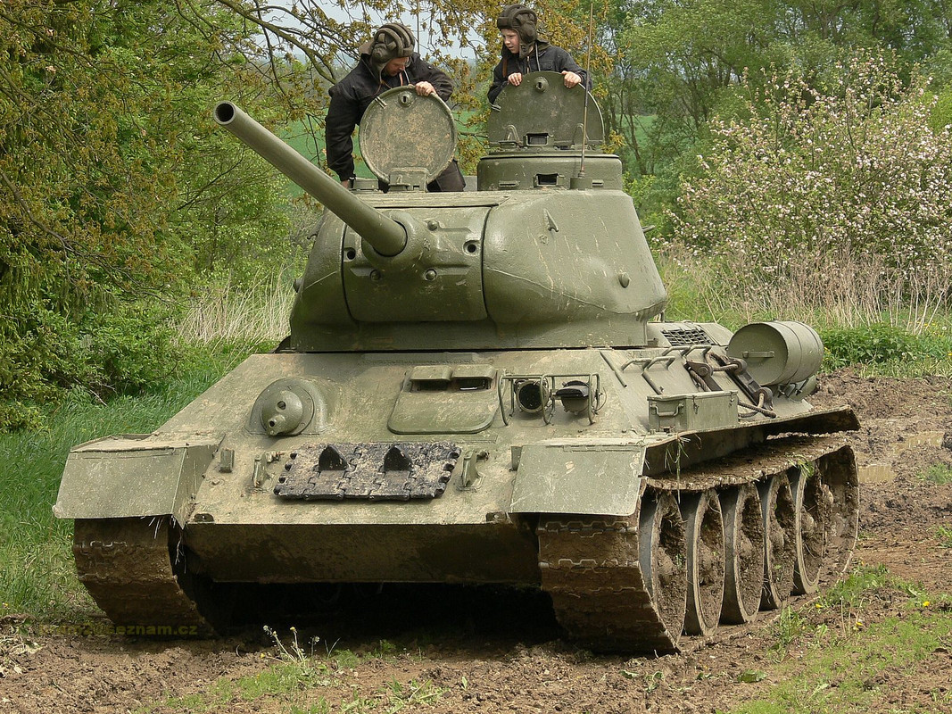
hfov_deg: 11.3
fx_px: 4812
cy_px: 357
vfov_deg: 8.5
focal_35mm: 175
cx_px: 476
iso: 80
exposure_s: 1/160
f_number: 5.6
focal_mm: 29.2
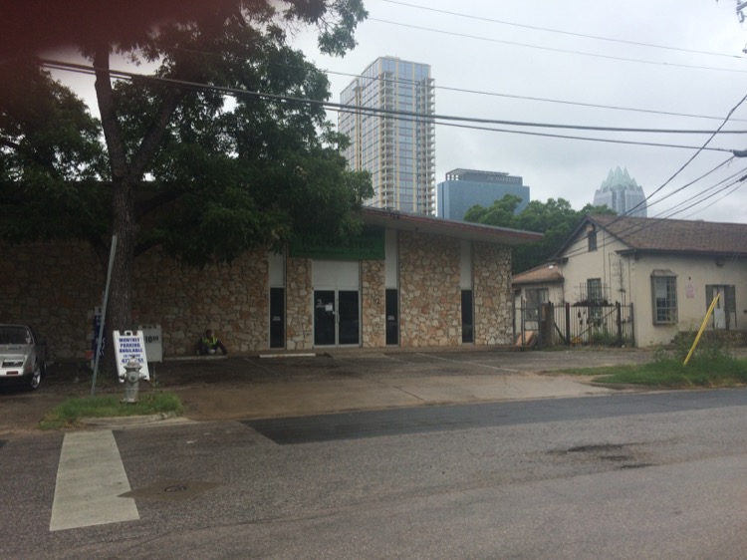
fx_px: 626
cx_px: 374
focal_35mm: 29
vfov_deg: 48.2
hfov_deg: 61.7
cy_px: 280
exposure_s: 1/1053
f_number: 2.2
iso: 32
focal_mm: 4.15
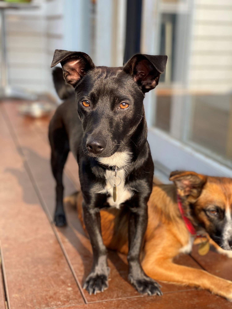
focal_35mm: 52
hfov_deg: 28.0
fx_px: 465
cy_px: 154
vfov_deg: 36.8
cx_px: 116
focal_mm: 6
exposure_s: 1/178
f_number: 2
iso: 20
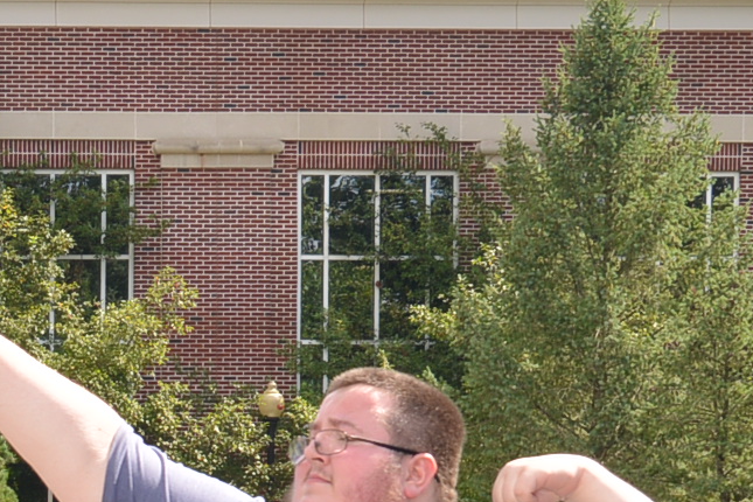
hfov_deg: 10.8
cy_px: 874
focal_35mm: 177
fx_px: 3702
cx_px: -626
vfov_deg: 7.5
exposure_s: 1/160
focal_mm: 31
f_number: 10
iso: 200
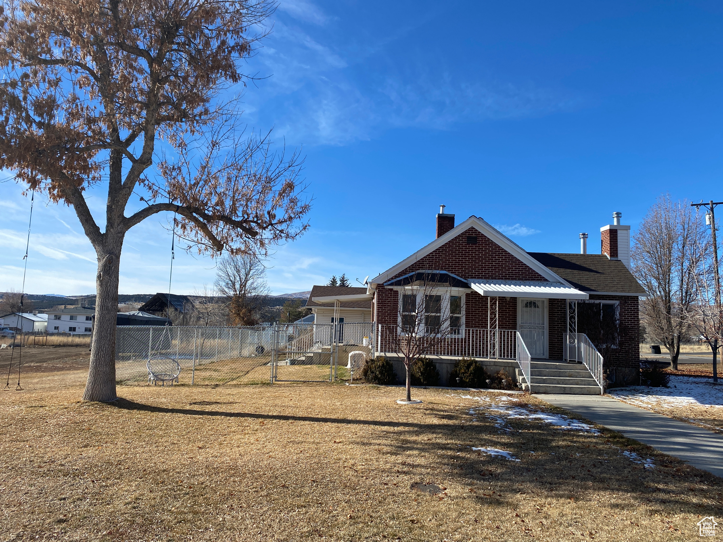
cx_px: 362
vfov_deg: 53.1
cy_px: 271
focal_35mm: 26
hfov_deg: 67.3
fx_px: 543
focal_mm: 4.25
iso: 32
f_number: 1.8
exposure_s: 1/2817
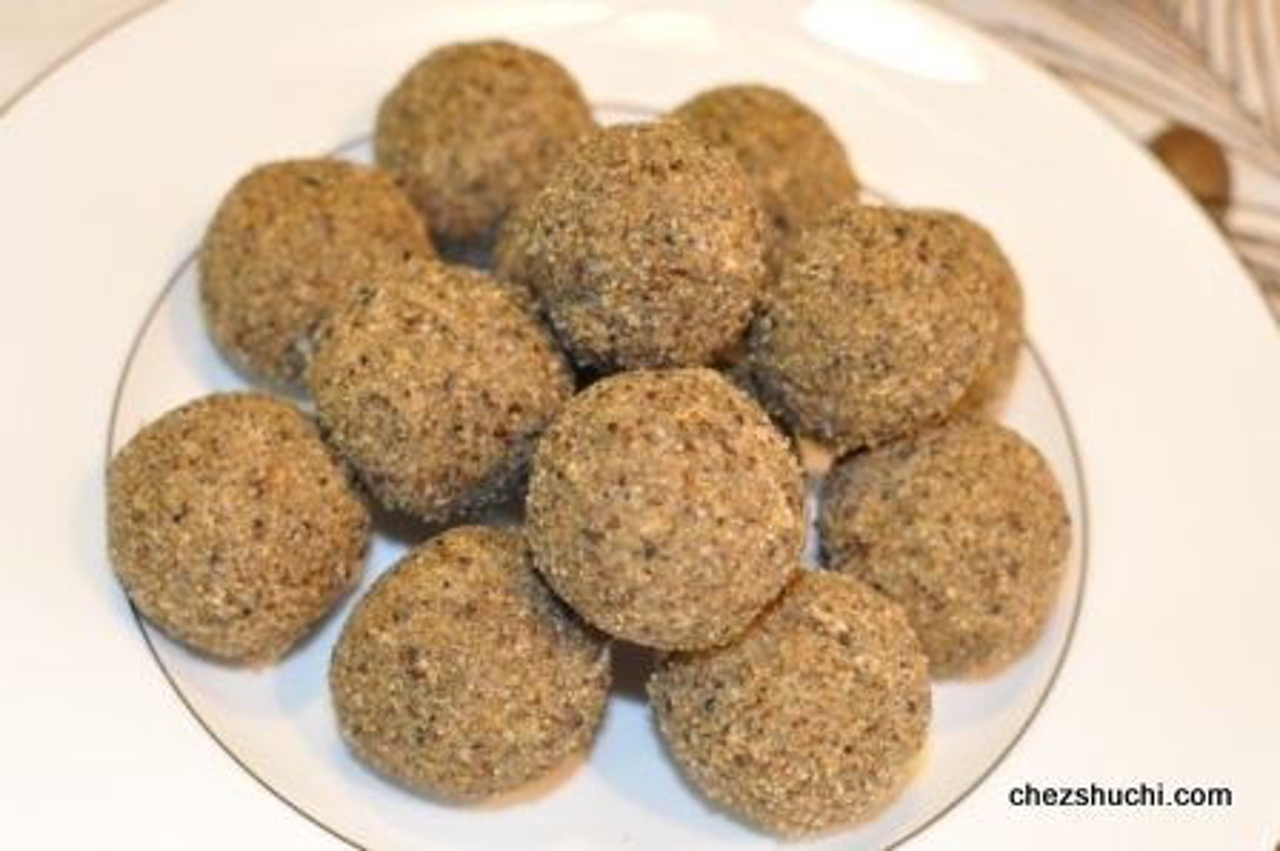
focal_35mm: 52
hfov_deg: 37.9
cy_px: 426
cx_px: 640
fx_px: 1865
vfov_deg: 25.7
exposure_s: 1/100
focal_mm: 35
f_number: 5
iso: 1600
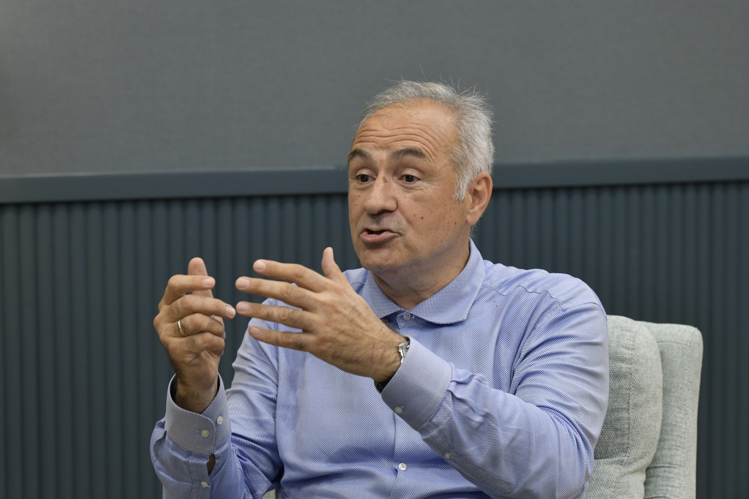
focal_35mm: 125
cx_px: 374
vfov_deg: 11.0
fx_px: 2601
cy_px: 250
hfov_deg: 16.4
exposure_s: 1/320
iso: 2000
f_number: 5.6
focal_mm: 125
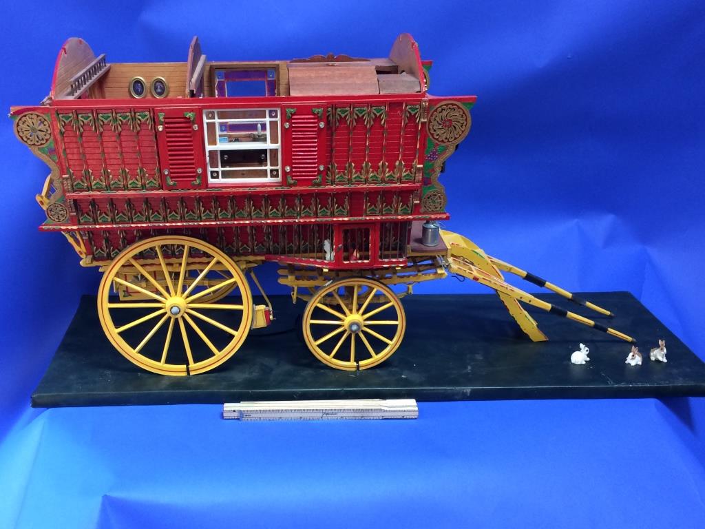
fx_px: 591
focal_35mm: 29
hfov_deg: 61.7
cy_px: 264
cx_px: 352
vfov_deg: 48.2
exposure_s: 1/33
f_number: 2.2
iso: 160
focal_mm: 4.15
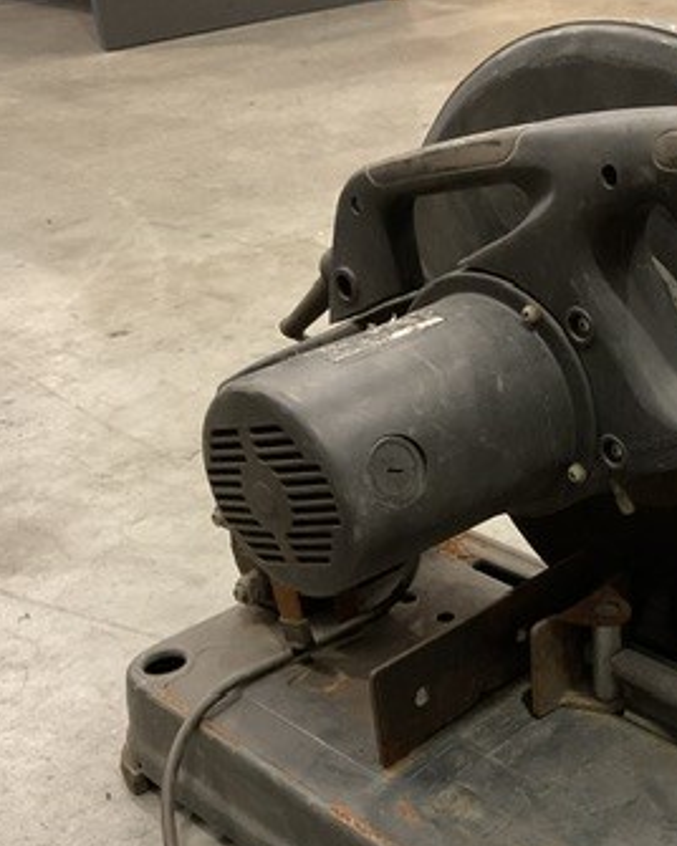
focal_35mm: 54
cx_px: 634
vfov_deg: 34.3
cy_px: 593
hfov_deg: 26.9
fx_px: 1352
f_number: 1.8
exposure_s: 1/50
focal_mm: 3
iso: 250
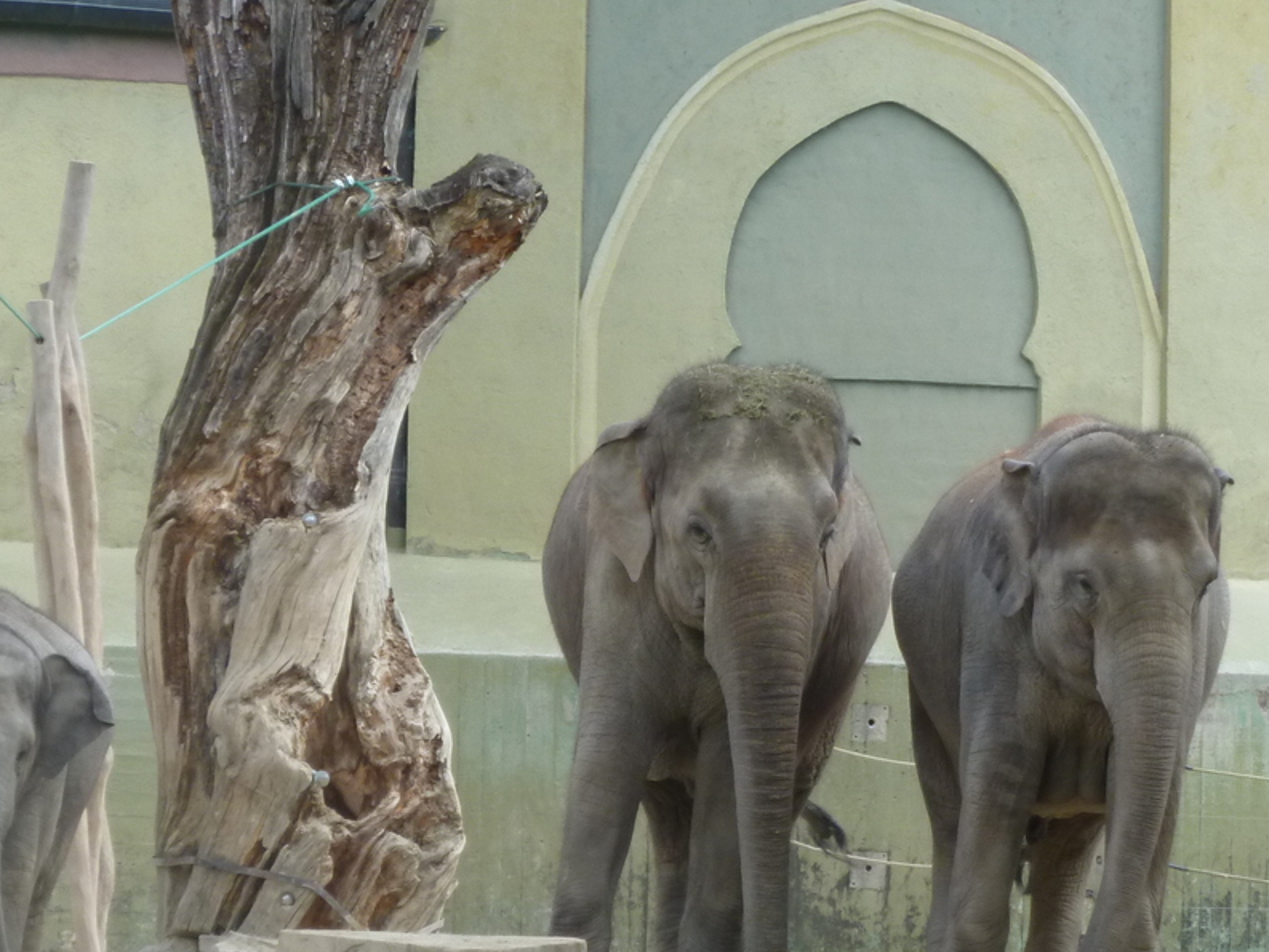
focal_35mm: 255
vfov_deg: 5.8
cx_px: 671
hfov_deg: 7.8
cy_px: 707
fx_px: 9350
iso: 160
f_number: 4.5
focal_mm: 25.9
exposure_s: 1/320
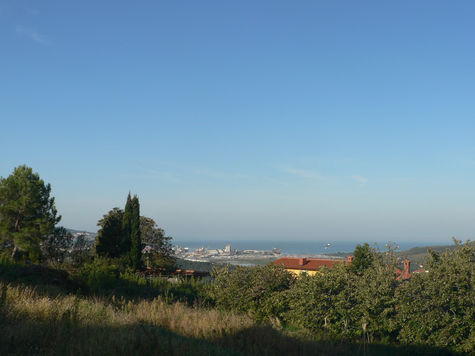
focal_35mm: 40
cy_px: 194
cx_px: 258
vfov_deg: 35.9
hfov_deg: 46.7
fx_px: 549
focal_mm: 6
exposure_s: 1/400
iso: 80
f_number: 5
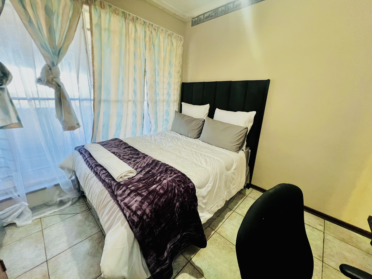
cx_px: 186
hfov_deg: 106.2
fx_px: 140
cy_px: 140
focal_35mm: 13
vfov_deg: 89.9
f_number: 1.8
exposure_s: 1/50
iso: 320
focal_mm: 1.57
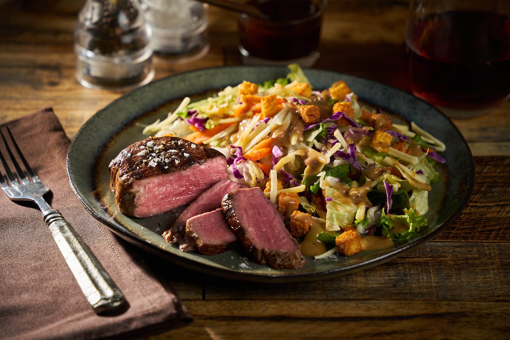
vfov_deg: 9.5
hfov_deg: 14.2
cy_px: 170
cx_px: 255
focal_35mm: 144
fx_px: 2040
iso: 800
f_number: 5
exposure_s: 1/125
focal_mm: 144
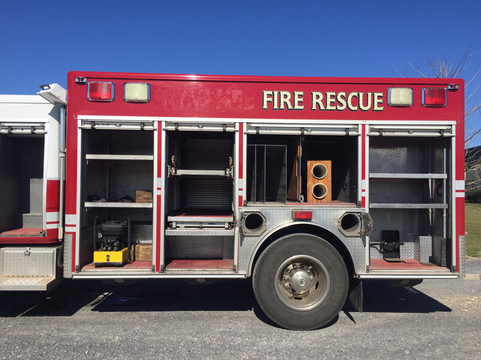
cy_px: 180
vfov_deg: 48.2
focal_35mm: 29
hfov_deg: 61.7
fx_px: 403
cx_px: 240
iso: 32
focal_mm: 4.15
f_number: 2.2
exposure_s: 1/3300
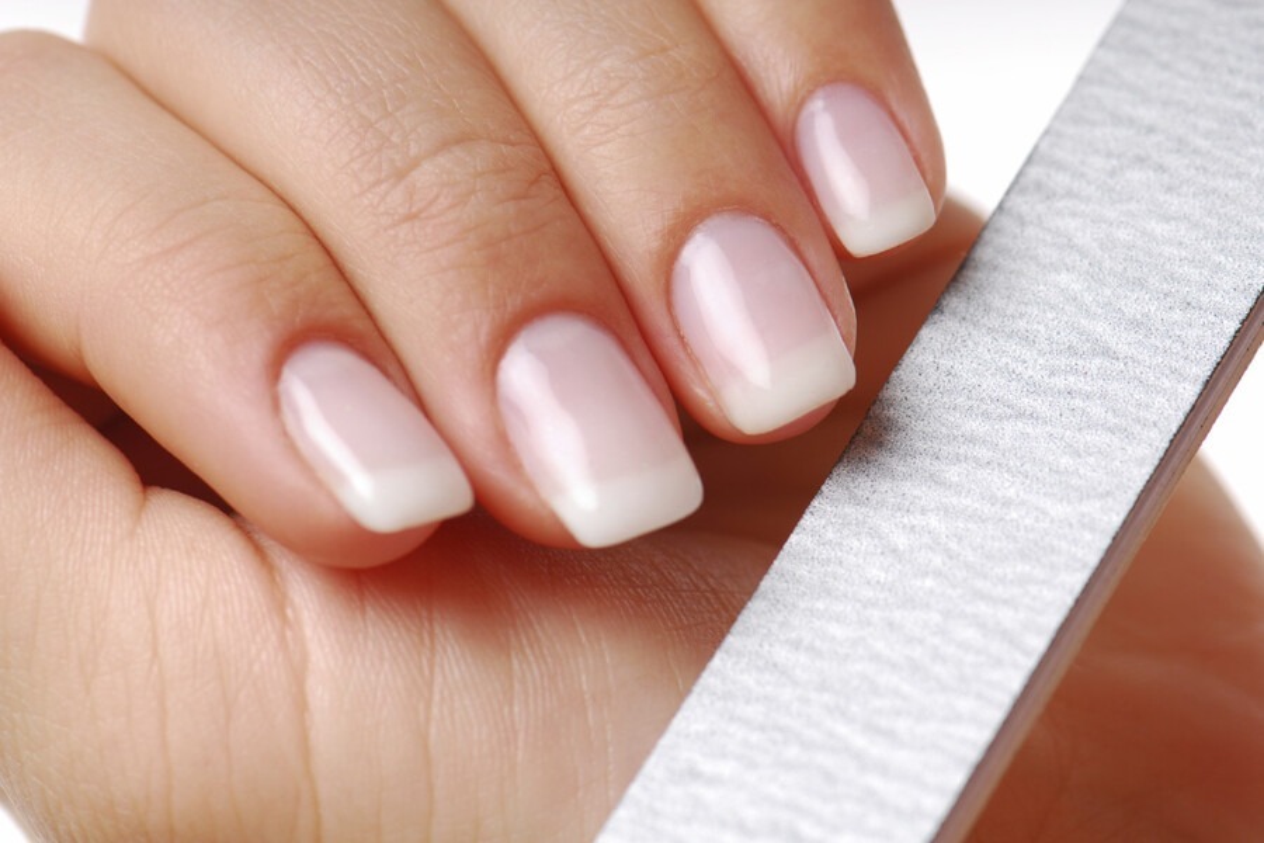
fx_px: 5530
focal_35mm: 158
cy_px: 422
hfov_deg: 13.0
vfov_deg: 8.7
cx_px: 632
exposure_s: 1/250
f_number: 8
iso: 100
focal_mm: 105
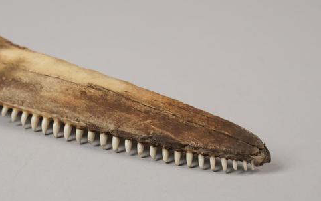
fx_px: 910
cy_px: 86
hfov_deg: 19.9
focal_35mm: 104
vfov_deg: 12.6
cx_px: 99
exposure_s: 1/30
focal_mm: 48.5
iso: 3200
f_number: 11
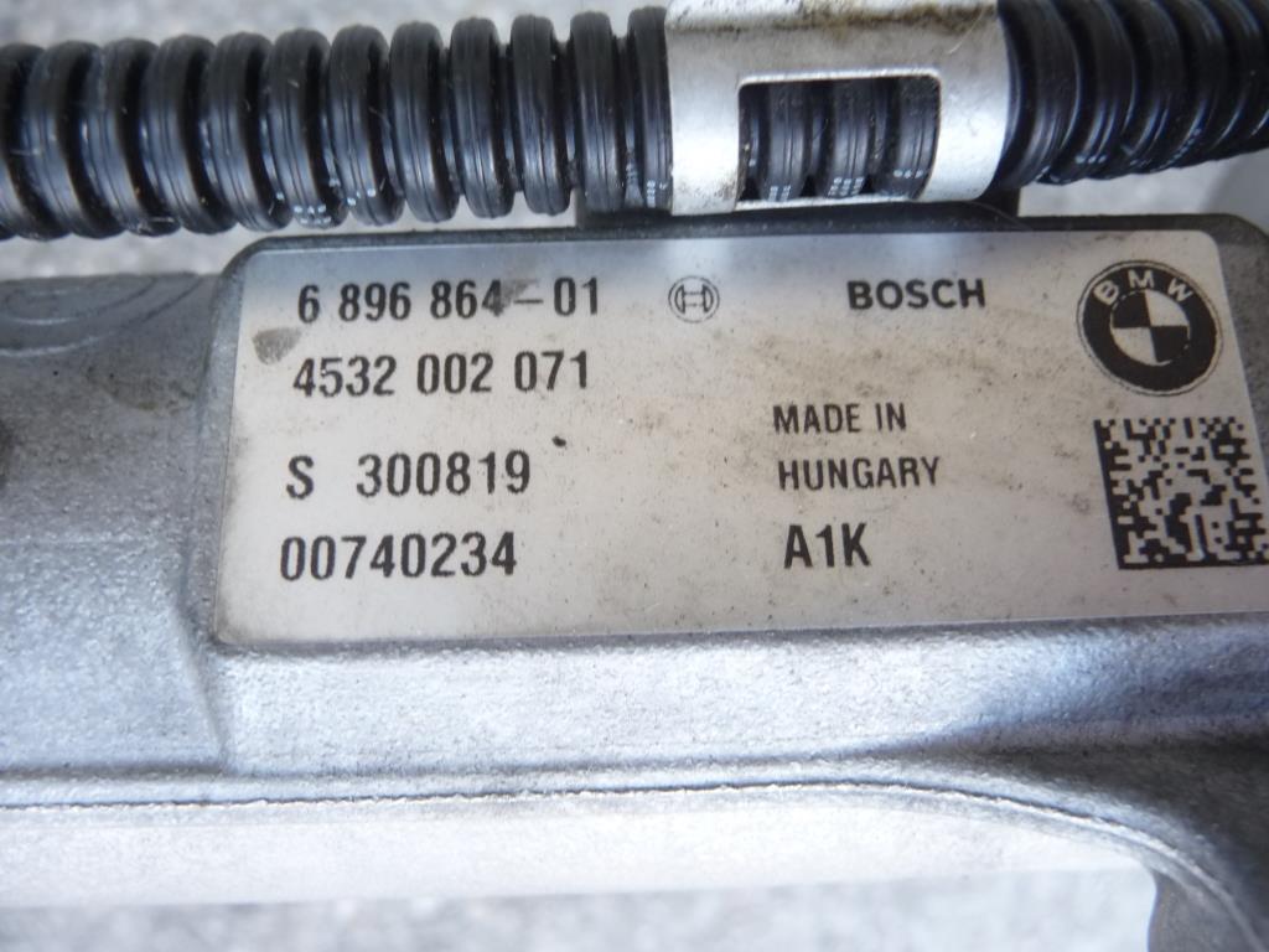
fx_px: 1063
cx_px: 634
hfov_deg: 61.7
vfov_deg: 48.2
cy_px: 476
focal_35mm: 29
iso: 160
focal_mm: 4.7
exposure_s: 1/30
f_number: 3.3
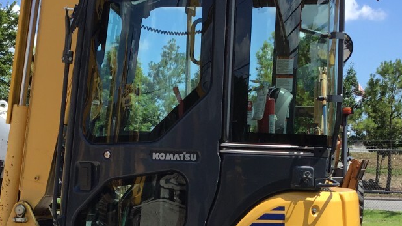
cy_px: 218
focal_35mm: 70
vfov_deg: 16.9
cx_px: 170
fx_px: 746
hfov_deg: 30.1
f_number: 2.4
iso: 25
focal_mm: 3.3
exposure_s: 1/905
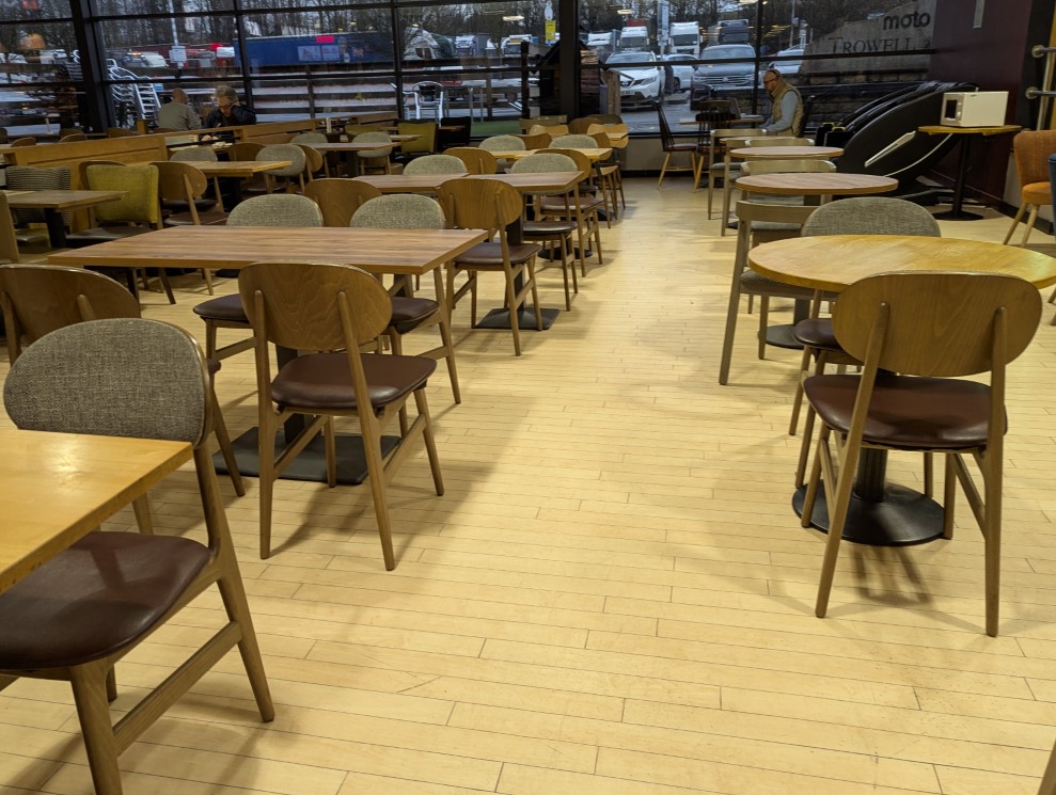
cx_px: 510
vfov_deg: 48.3
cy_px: 382
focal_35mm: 29
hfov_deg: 61.6
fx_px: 886
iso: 103
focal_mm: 6.81
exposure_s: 1/100
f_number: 1.85
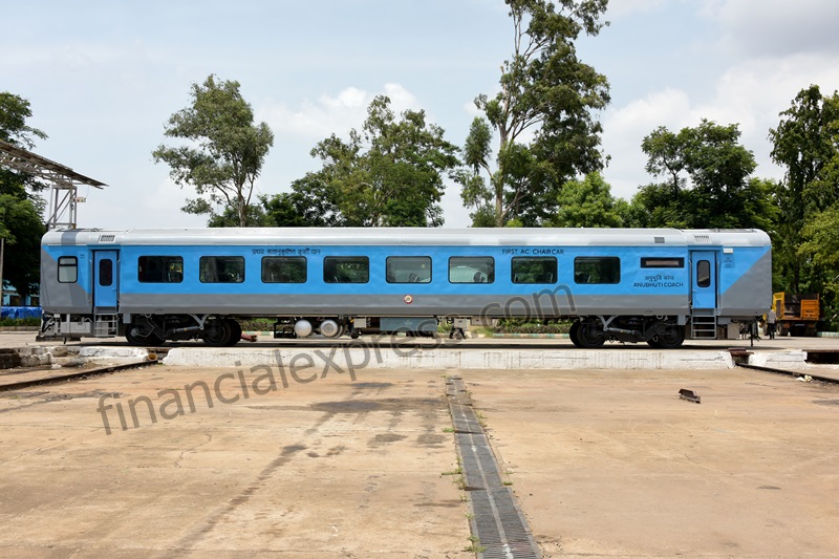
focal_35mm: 34
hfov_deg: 55.8
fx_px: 792
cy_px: 280
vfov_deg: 38.9
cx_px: 420
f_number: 10
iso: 160
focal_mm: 34
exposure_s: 1/200
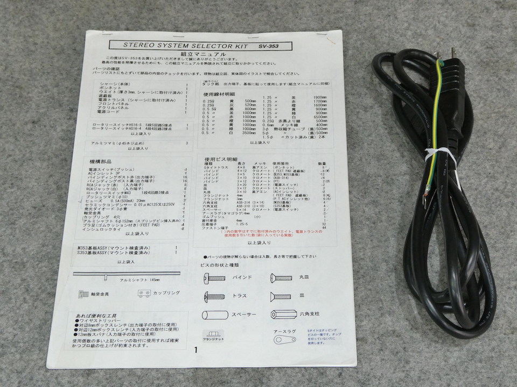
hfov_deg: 27.8
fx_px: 1045
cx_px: 258
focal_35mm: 70
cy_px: 194
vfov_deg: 21.0
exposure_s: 1/25
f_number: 6.3
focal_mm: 12.5
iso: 400
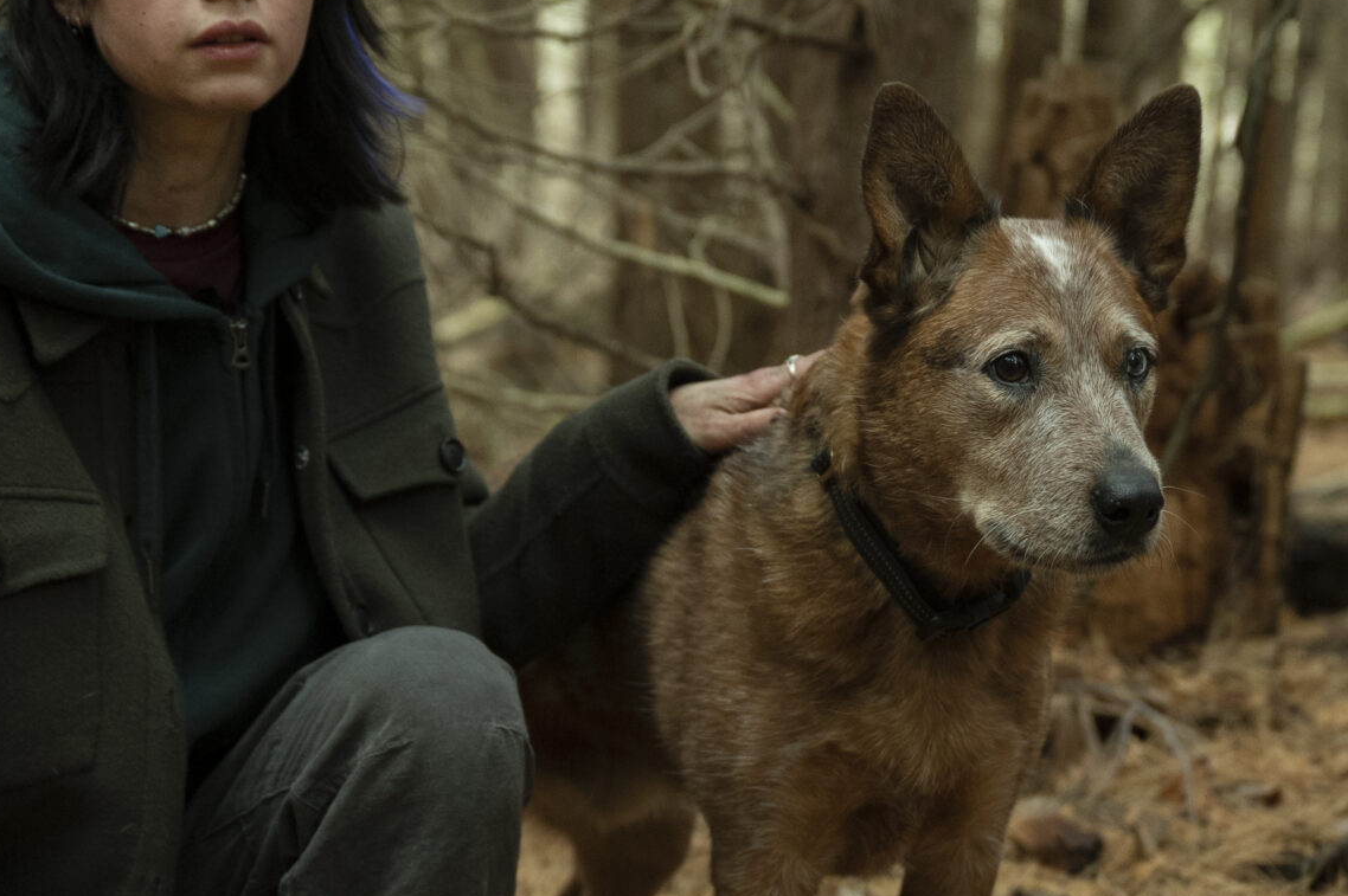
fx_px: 3367
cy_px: 545
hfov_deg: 22.6
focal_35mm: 90
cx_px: 781
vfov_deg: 15.2
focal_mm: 40
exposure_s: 1/200
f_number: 2.8
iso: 3200
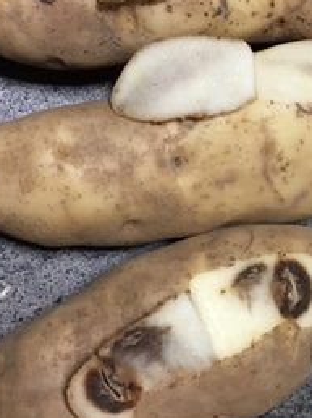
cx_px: 317
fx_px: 867
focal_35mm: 72
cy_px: 178
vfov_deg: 27.0
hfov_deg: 19.8
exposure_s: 1/15
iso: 64
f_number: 2.2
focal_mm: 4.15
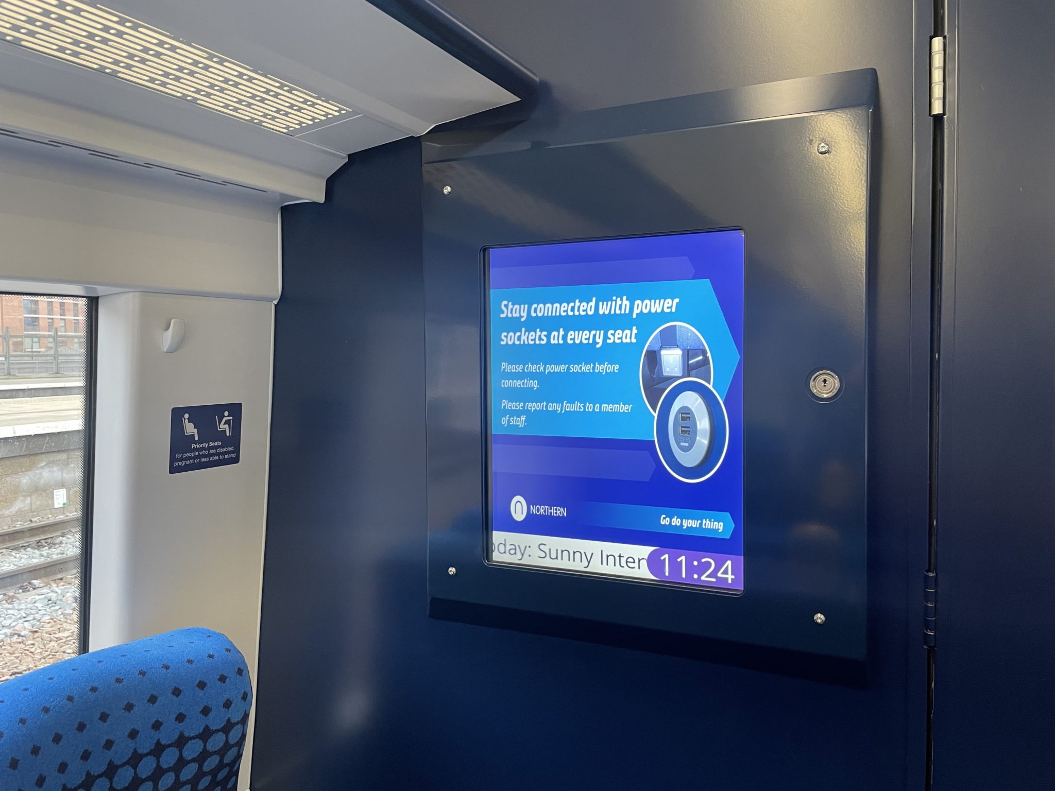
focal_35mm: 26
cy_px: 396
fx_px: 792
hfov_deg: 67.3
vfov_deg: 53.1
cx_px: 528
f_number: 1.6
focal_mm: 4.2
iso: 200
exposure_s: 1/60
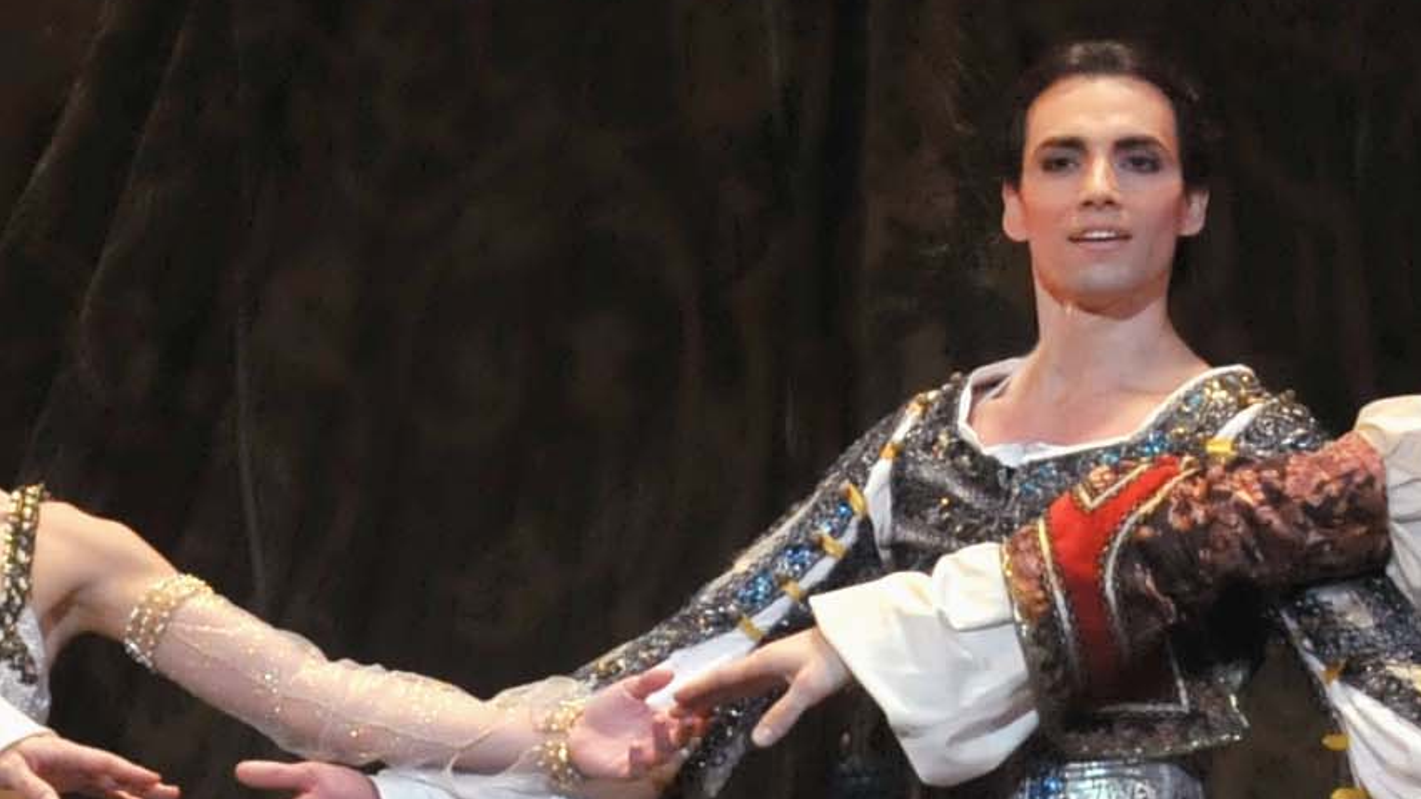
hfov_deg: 3.9
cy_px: 510
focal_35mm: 553
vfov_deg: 2.2
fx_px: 20834
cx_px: 158
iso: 800
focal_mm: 70
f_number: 3.5
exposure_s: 1/200
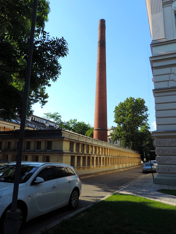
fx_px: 190
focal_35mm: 28
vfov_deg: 63.4
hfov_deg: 49.7
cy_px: 117
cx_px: 88
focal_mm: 4.9
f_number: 3.1
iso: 80
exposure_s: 1/1000
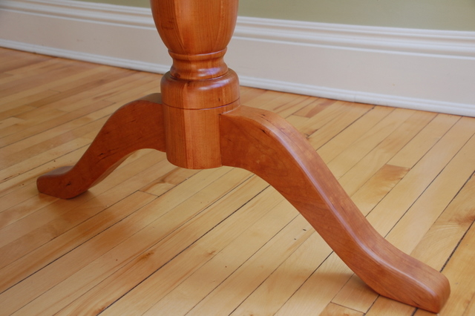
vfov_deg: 28.0
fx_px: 633
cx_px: 238
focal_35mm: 48
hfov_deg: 41.1
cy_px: 158
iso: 400
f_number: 5.6
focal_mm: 32
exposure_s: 1/60
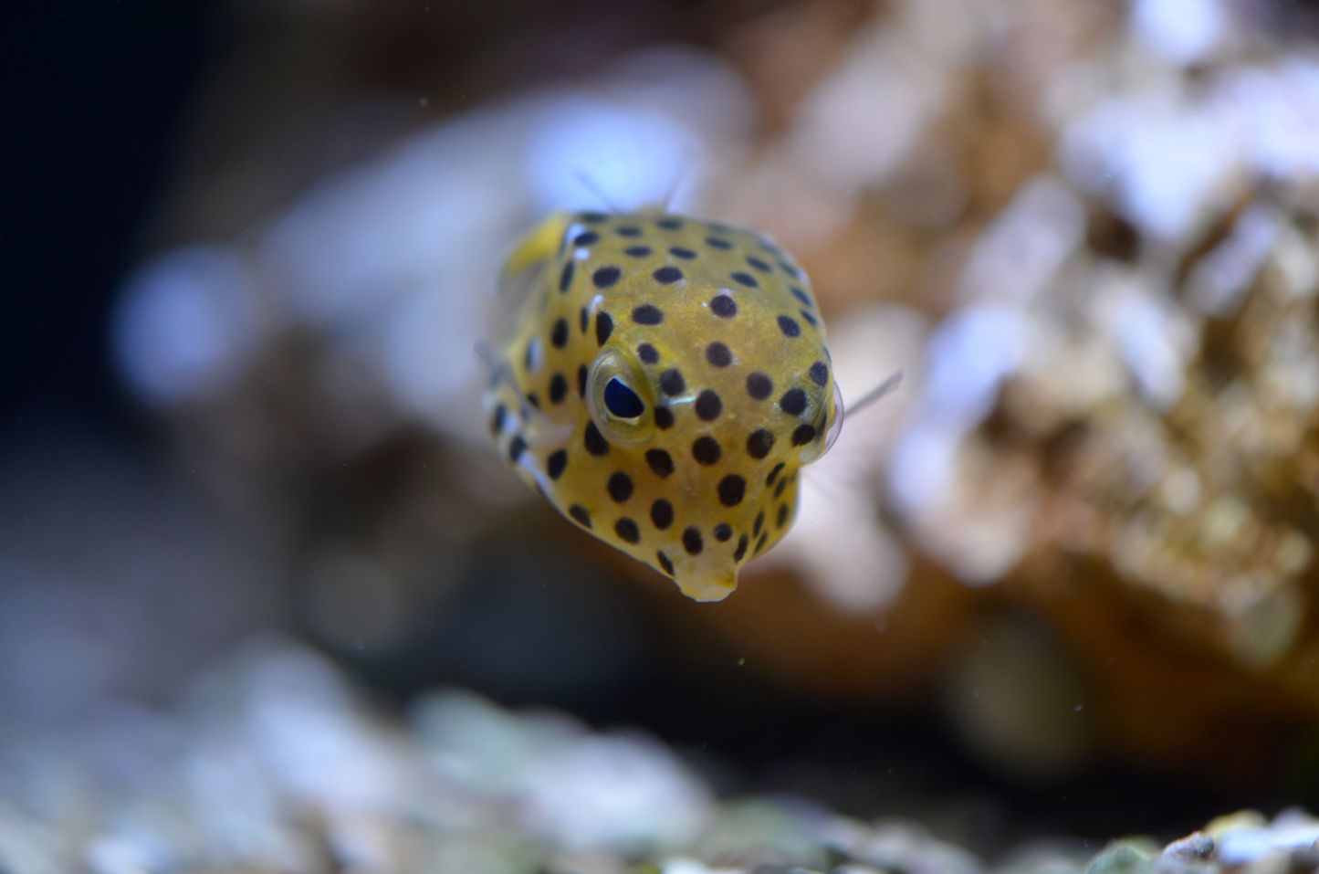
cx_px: 660
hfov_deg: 16.1
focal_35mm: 128
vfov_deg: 10.7
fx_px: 4662
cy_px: 437
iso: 400
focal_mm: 85
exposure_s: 1/125
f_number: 4
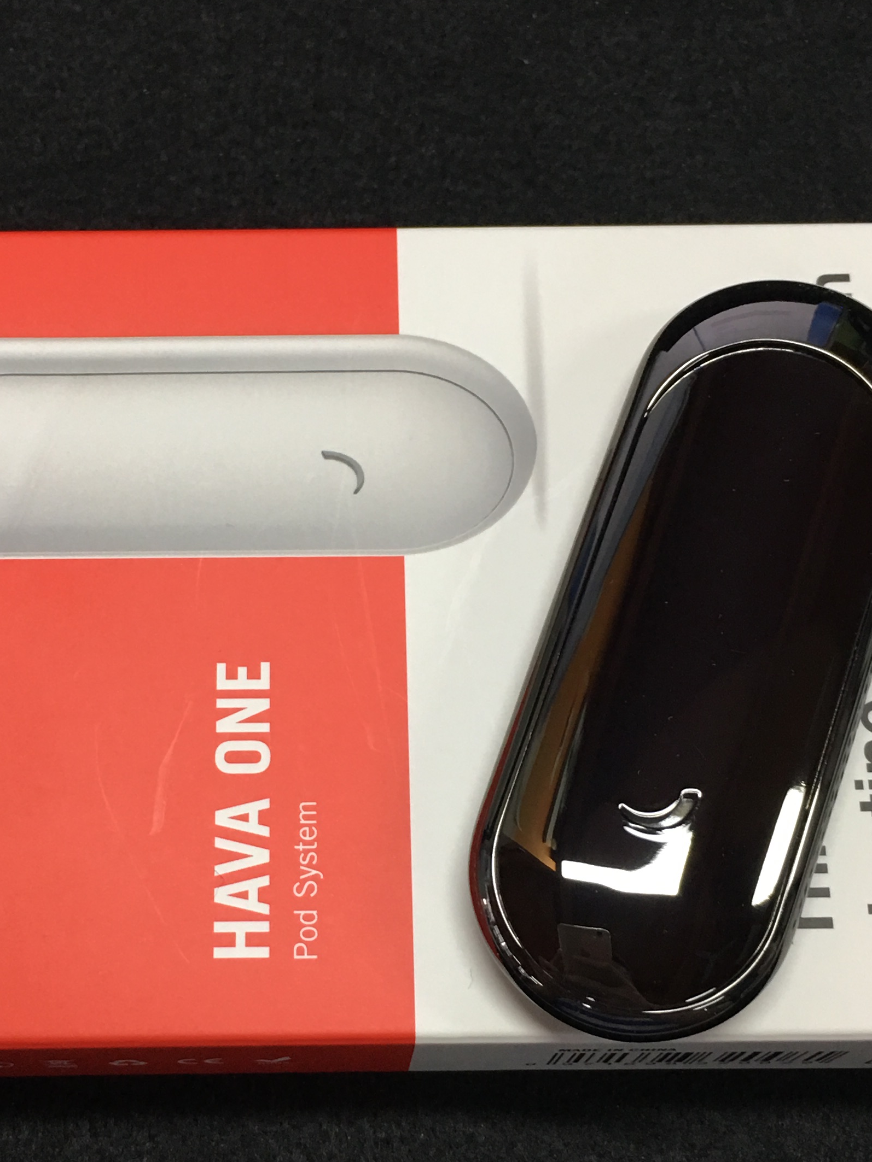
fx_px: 1848
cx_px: 336
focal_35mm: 55
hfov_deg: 26.5
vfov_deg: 34.9
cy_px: 641
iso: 64
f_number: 2.2
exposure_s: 1/17
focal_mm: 4.15
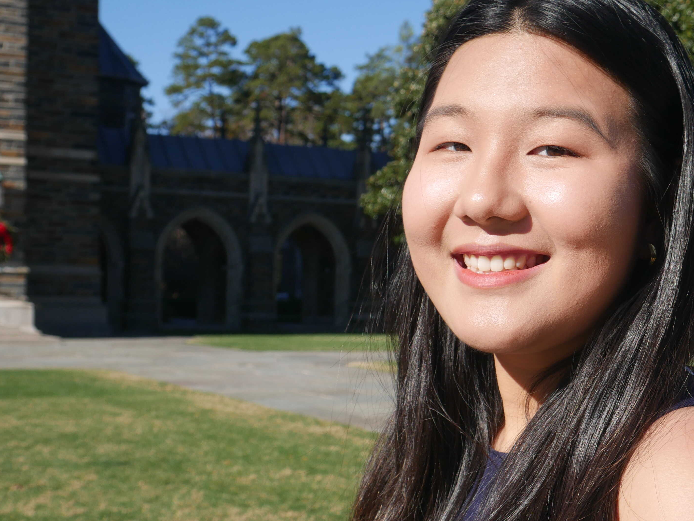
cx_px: 531
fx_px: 1304
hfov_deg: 29.3
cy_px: 327
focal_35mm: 65
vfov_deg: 22.6
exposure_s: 1/640
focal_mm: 20
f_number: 6.3
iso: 200
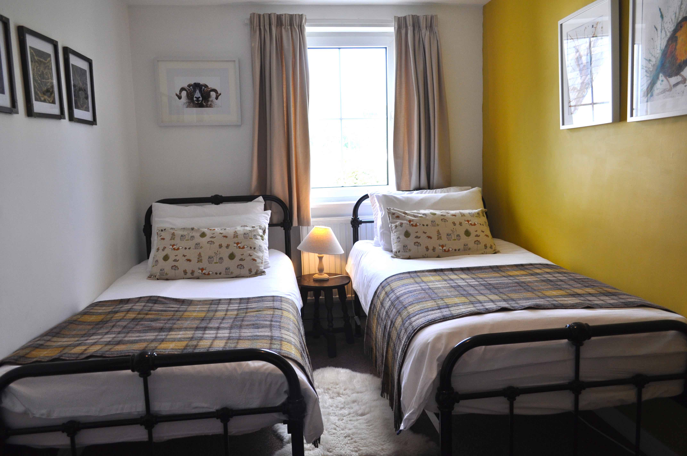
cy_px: 228
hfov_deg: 67.4
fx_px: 515
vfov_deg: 47.8
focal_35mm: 27
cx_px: 344
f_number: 5
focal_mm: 18
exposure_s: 1/100
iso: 400
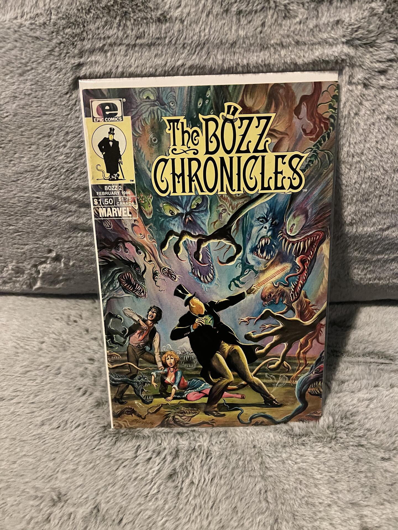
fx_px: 399
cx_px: 199
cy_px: 265
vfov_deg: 67.3
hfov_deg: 53.1
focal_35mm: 26
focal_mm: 5.1
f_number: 1.6
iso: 640
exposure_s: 1/30
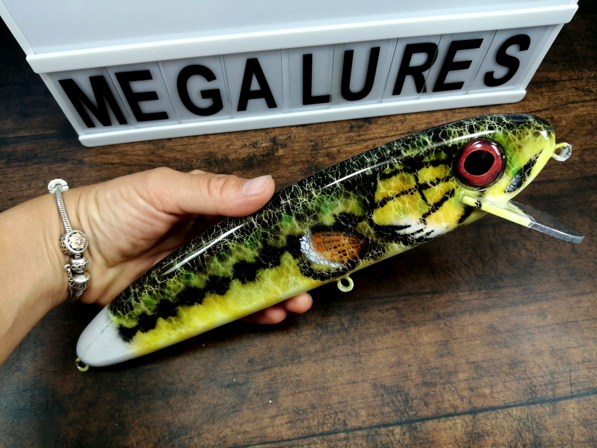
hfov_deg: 67.3
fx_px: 448
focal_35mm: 26
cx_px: 298
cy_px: 224
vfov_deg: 53.1
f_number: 1.8
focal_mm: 3.46
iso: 50
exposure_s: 1/105
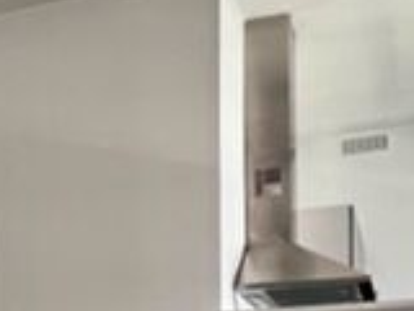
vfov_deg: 21.8
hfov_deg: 33.1
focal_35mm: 57
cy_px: 455
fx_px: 682
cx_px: 104
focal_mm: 1.57
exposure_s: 1/63
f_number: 1.8
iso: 250
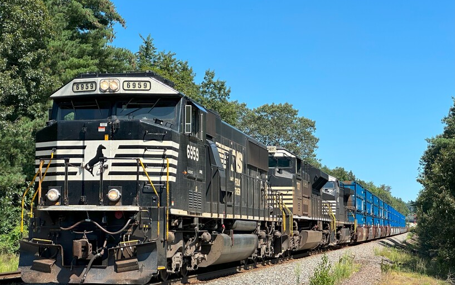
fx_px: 1054
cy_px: 174
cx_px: 219
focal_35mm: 85
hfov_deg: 24.4
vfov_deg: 15.4
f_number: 2.8
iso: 32
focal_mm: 9
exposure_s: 1/539
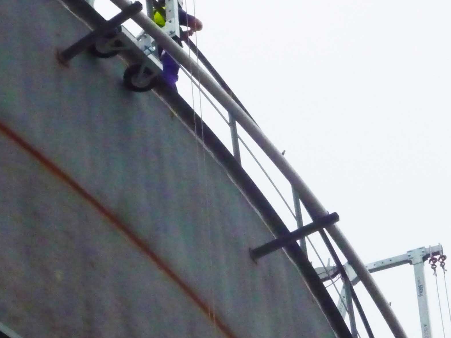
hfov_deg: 7.6
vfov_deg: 5.7
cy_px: 179
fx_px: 3413
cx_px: 261
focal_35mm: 262
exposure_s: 1/1600
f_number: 11
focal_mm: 20.3
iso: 800
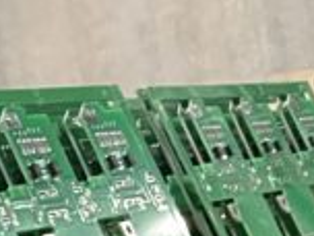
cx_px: -440
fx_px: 1587
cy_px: 793
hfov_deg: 9.9
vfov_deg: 7.2
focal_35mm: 175
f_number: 1.6
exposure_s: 1/60
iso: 500
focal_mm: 4.2
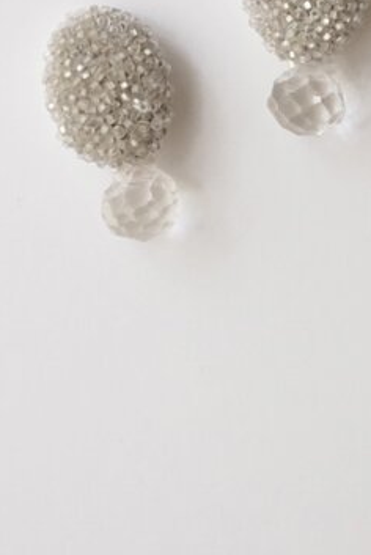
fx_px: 2885
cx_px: 186
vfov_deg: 11.0
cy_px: 127
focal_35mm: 187
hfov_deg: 7.4
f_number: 5.6
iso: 1000
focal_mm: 46
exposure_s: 1/80
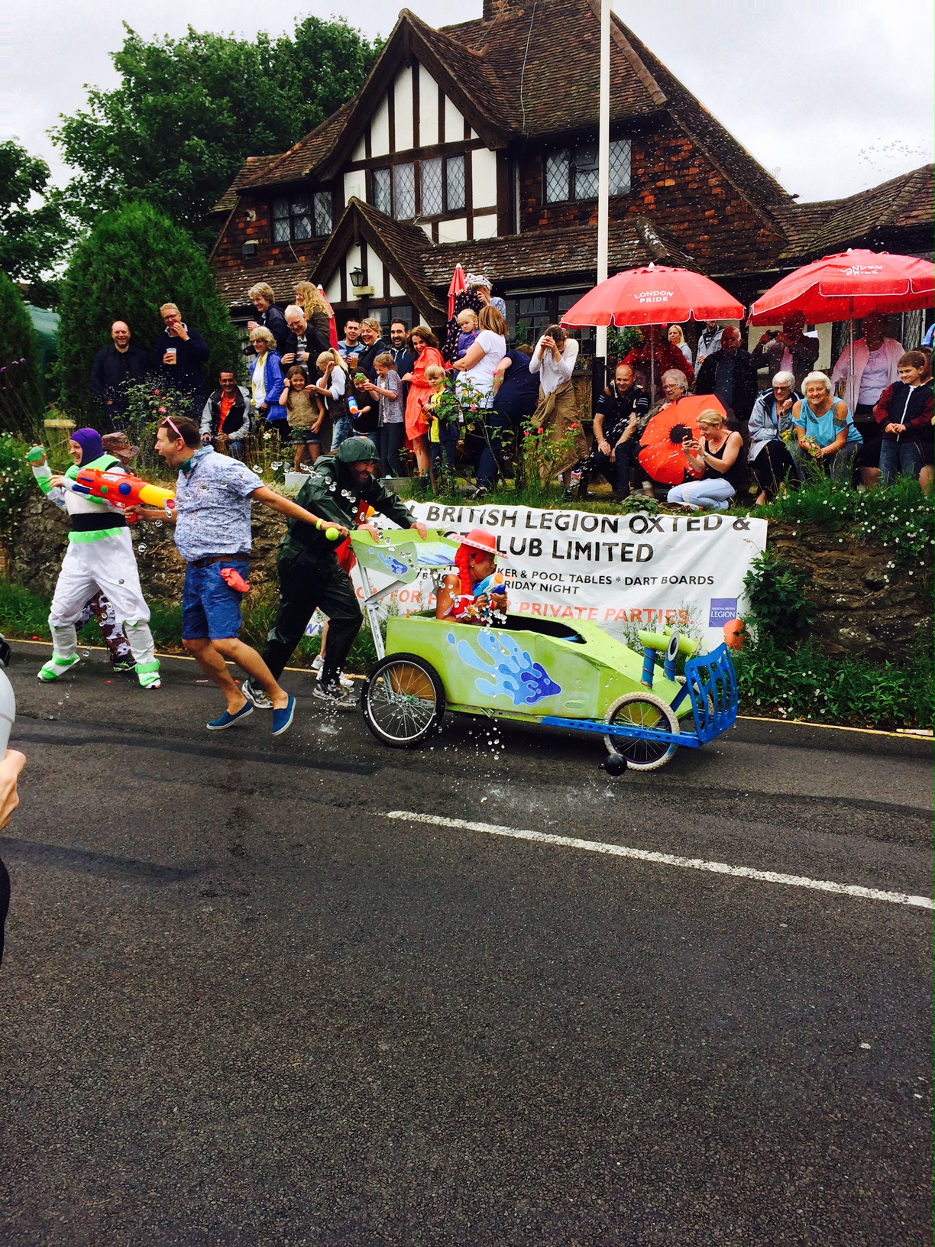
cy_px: 624
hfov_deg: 48.2
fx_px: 1044
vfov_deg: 61.7
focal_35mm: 29
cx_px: 468
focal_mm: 4.15
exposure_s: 1/554
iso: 32
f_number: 2.2
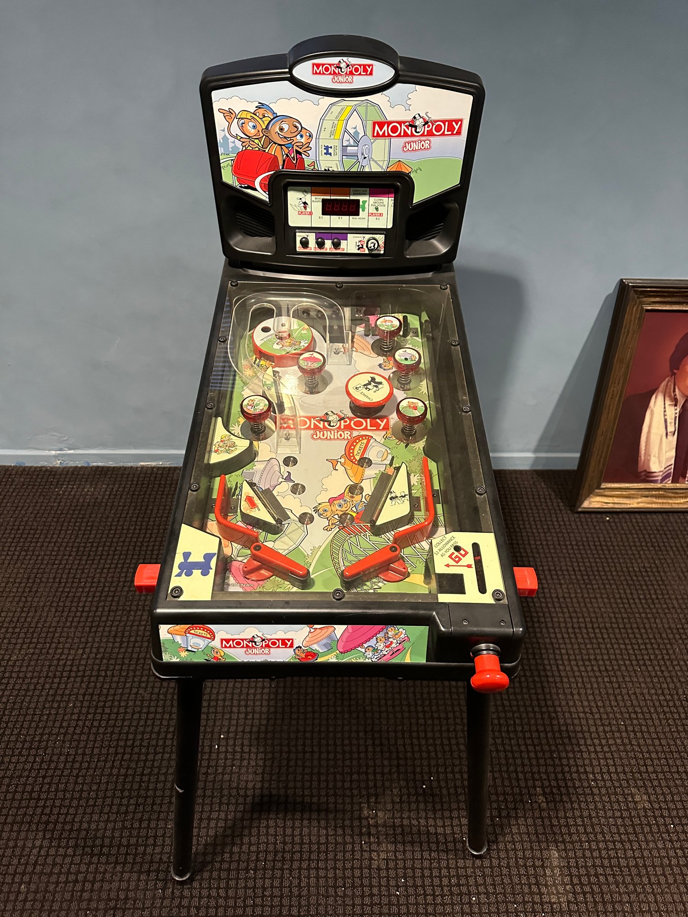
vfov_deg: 71.6
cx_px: 344
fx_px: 636
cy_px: 458
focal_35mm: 24
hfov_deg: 56.8
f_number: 1.78
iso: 640
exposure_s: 1/40
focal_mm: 6.86
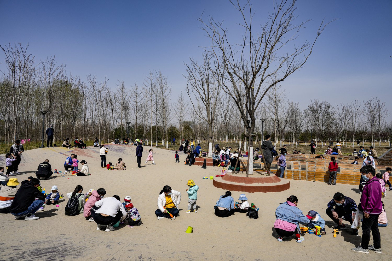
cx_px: 196
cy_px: 130
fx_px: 261
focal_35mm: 24
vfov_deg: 53.1
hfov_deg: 73.7
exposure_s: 1/1250
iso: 100
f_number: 5.6
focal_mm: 24
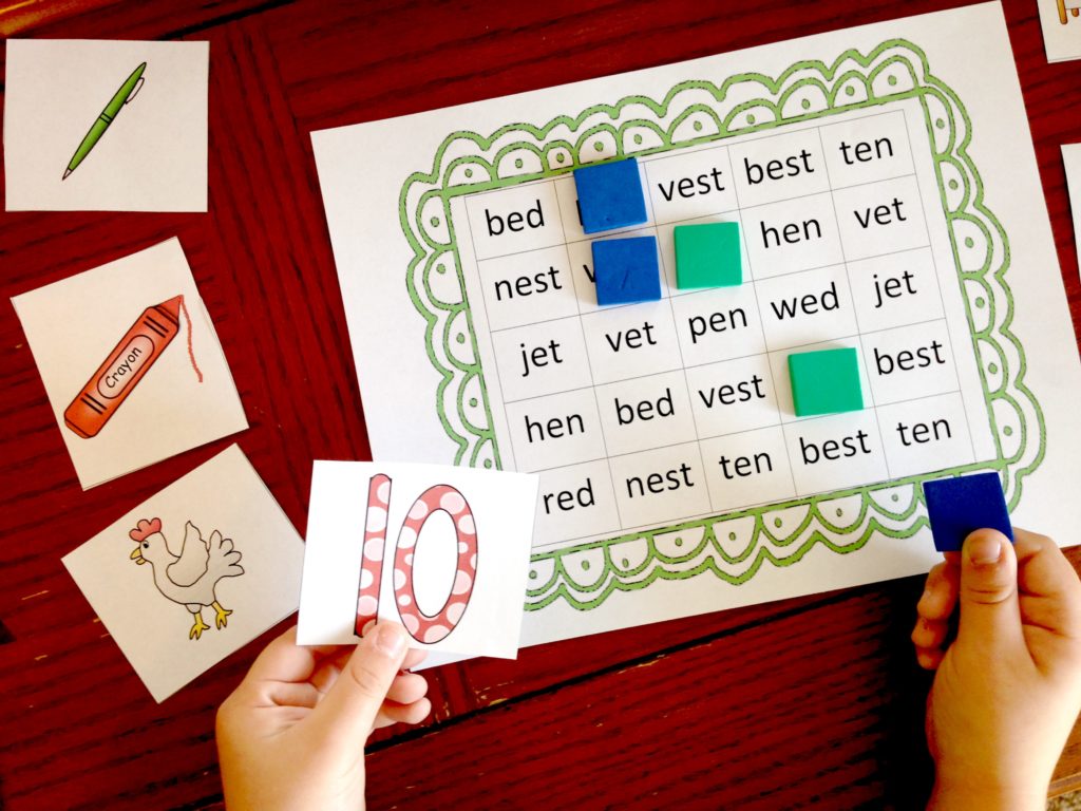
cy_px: 406
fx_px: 1031
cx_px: 540
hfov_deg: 55.4
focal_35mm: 33
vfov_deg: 42.9
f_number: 2.4
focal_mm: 4.12
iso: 64
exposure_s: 1/20
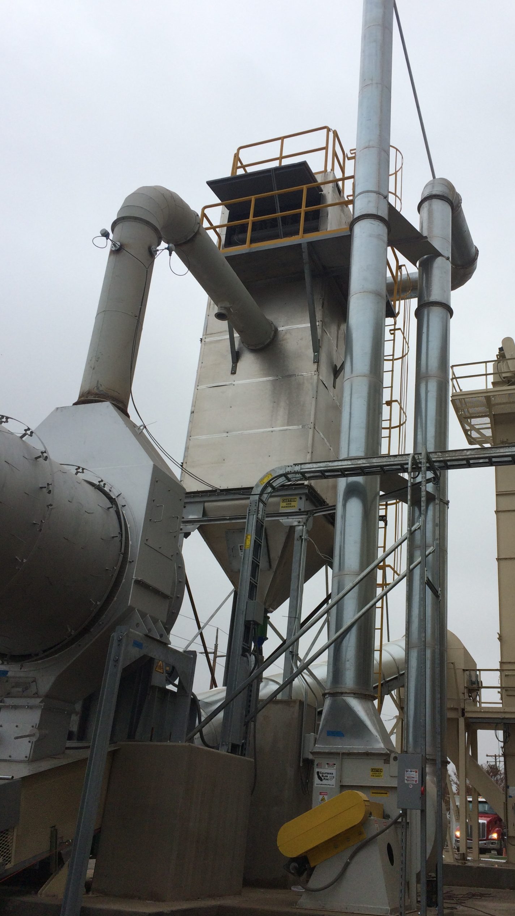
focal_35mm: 32
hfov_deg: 36.4
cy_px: 463
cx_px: 336
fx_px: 777
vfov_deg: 61.0
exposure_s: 1/2564
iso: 32
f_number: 2.2
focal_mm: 4.15
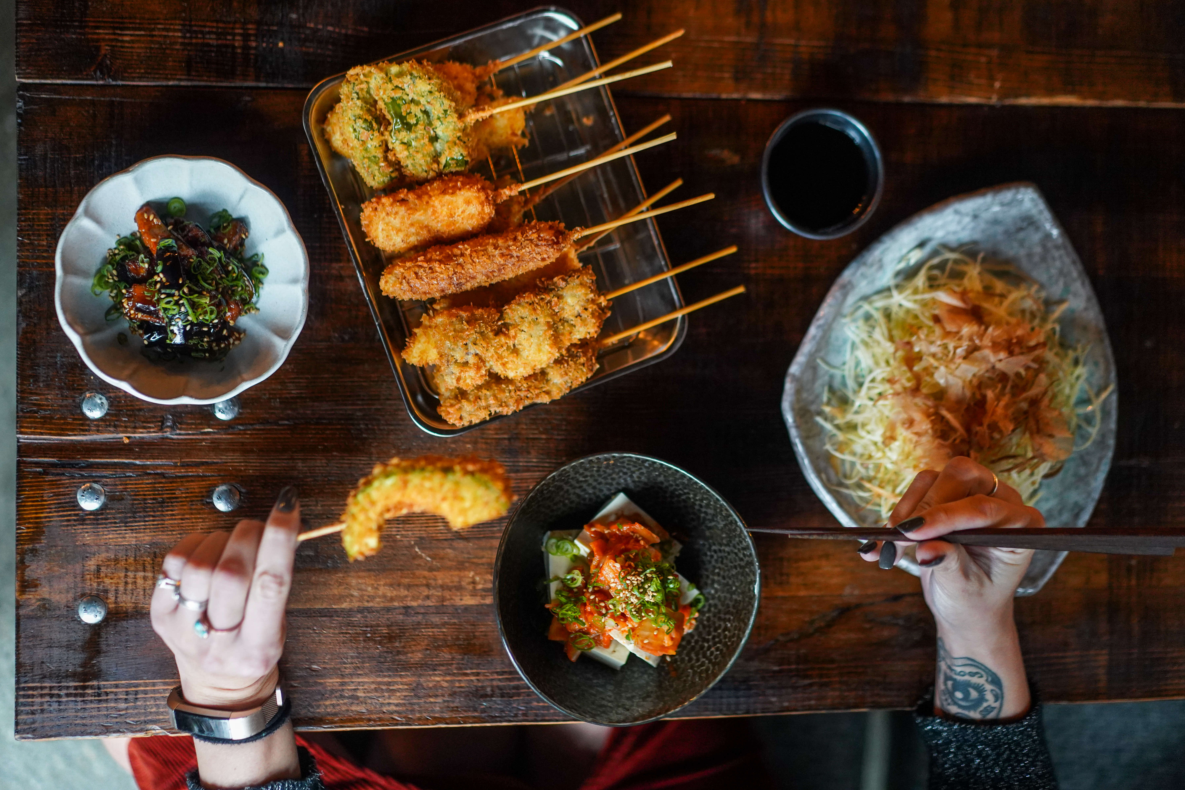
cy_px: 390
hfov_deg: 35.6
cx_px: 584
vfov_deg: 24.2
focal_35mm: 56
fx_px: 1843
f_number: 2
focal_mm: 55
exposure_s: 1/160
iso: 2500
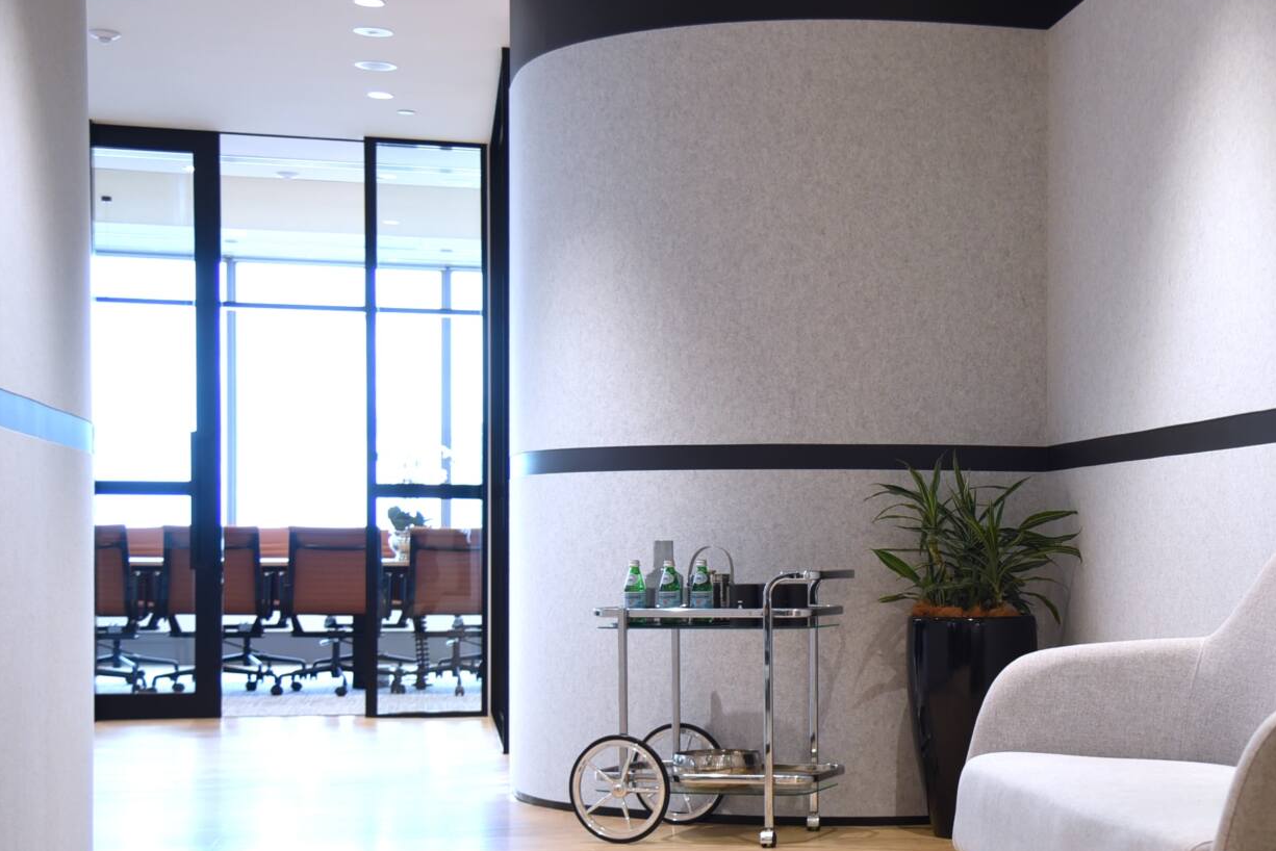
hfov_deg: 31.6
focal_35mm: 62
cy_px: 561
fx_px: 2198
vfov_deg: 21.8
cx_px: 1004
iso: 800
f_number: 4
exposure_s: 1/80
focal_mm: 38
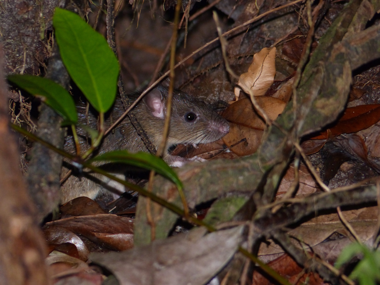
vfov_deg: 2.5
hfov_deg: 3.3
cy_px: 142
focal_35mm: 600
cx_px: 190
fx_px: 6587
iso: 400
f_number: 3.5
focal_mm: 108
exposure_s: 1/125
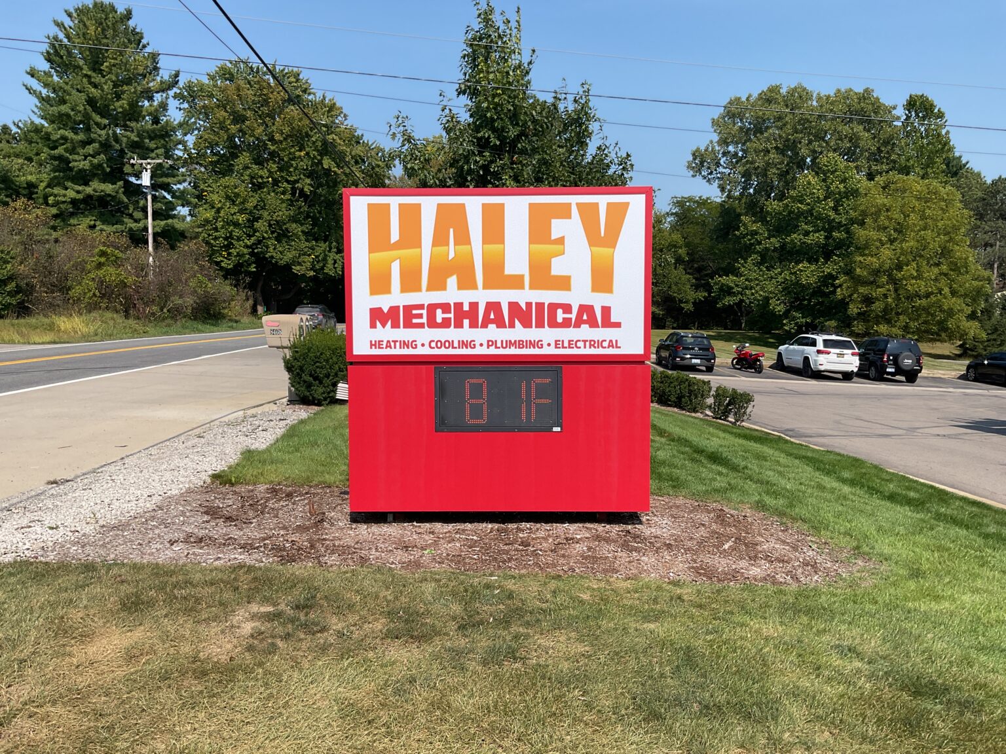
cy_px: 377
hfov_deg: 61.7
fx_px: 843
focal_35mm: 29
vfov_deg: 48.2
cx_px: 503
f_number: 1.8
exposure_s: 1/2141
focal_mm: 3
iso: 16
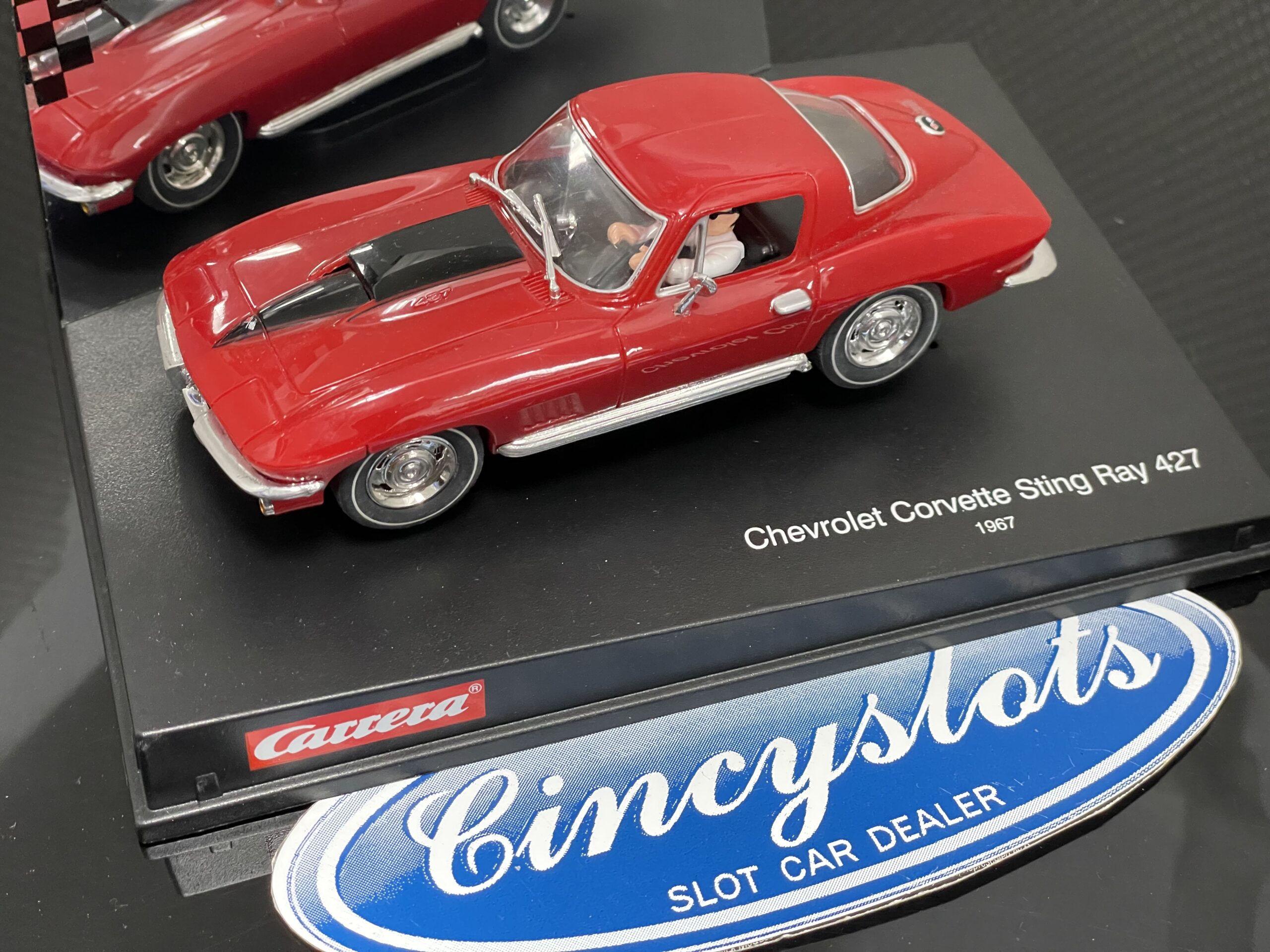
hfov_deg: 36.8
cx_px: 635
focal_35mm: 52
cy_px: 476
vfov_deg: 28.0
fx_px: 1908
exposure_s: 1/40
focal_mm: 6
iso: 800
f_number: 2
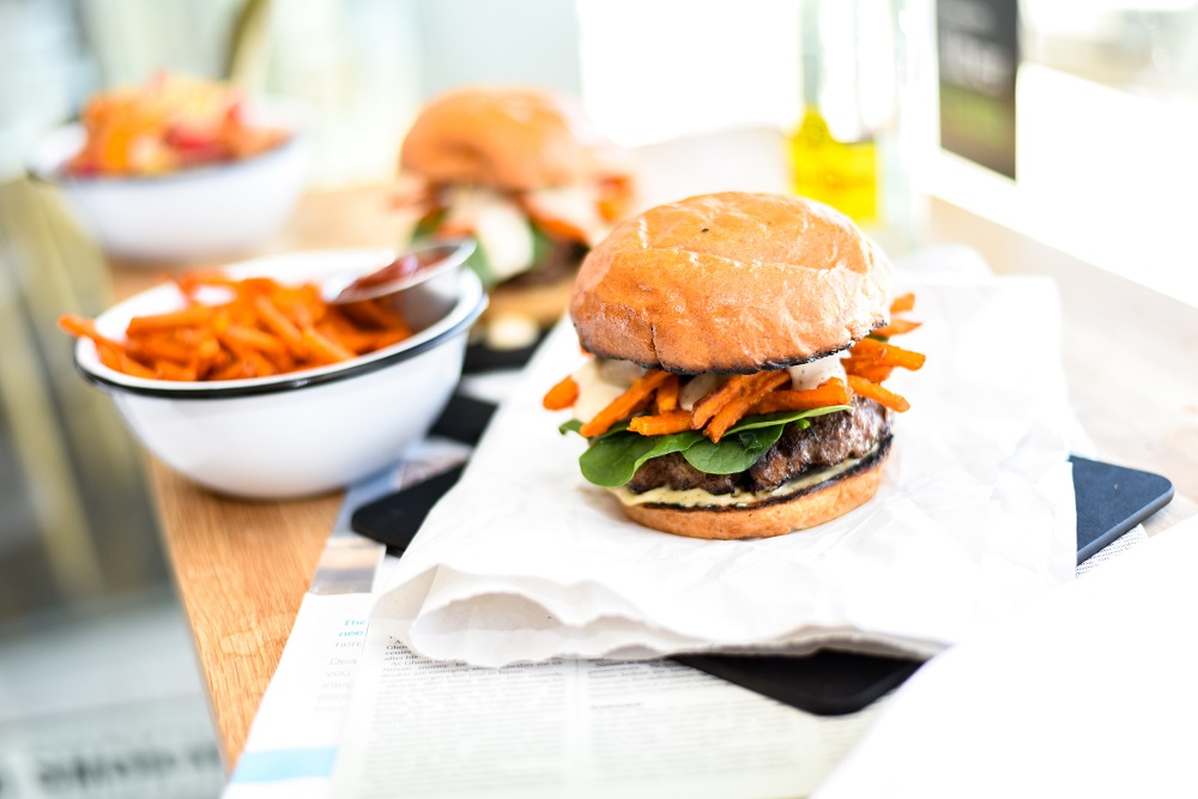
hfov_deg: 39.6
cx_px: 599
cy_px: 400
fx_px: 1664
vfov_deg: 27.0
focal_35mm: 50
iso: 400
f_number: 1.8
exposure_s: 1/200
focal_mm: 50
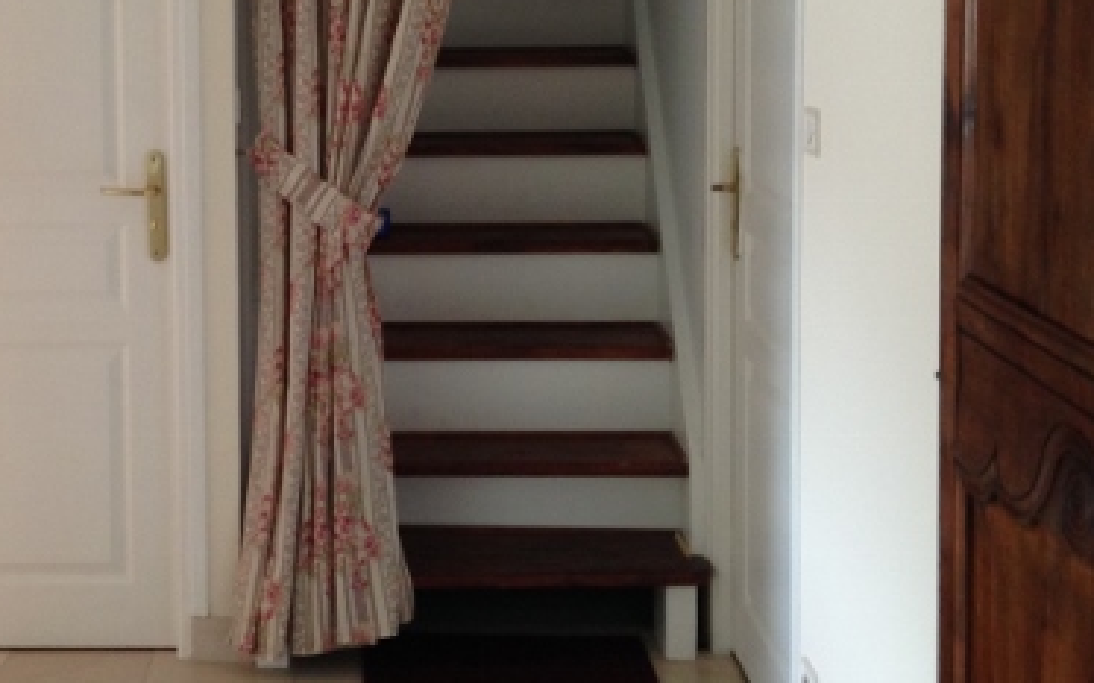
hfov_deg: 33.4
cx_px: 290
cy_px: 126
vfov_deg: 21.3
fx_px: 1789
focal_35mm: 60
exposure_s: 1/20
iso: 100
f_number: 2.4
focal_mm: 4.12
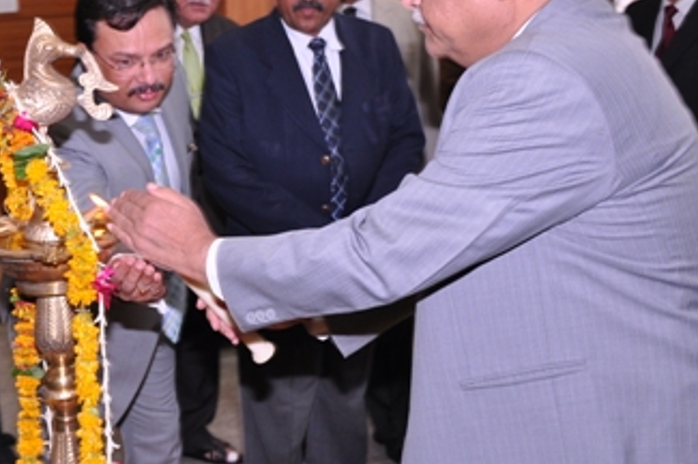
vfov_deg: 22.5
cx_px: 187
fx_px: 1162
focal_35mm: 60
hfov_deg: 32.9
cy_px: 180
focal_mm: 26
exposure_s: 1/60
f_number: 5
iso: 400
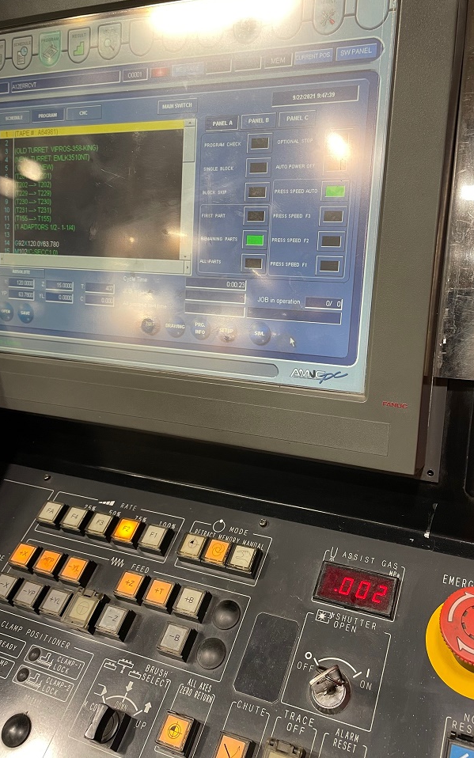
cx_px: 266
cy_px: 385
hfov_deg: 43.1
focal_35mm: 29
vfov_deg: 64.6
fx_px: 599
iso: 160
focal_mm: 4.2
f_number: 1.6
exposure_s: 1/50
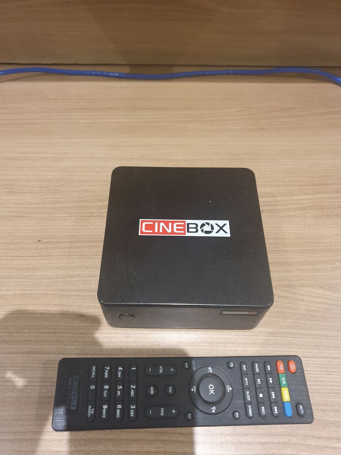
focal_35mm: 26
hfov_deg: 53.1
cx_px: 170
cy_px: 228
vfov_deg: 67.3
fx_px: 341
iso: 250
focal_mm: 4.32
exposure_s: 1/40
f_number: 1.5
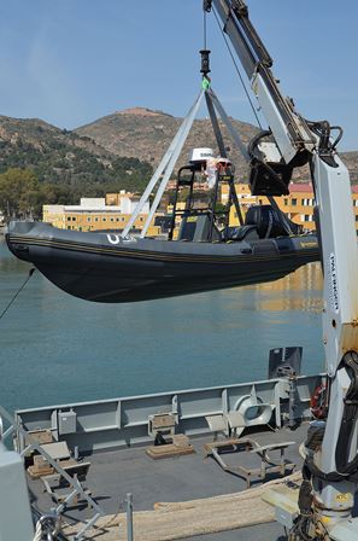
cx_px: 179
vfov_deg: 43.7
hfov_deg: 29.8
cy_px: 270
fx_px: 674
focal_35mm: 45
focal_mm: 30
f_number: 9
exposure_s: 1/500
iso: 200
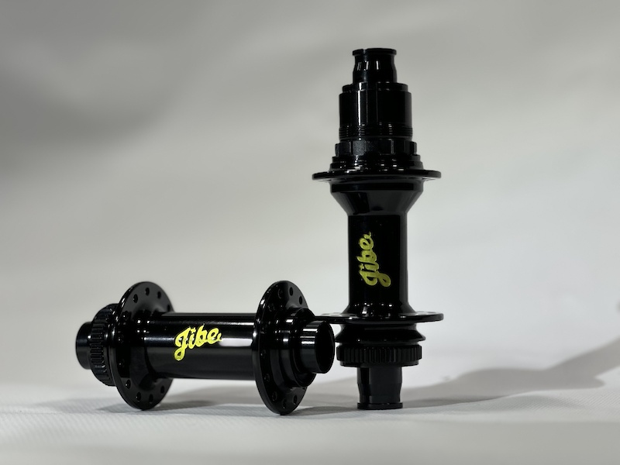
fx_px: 1379
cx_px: 310
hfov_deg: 25.3
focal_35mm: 77
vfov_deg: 19.1
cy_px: 232
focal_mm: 9
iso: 64
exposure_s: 1/121
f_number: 2.8
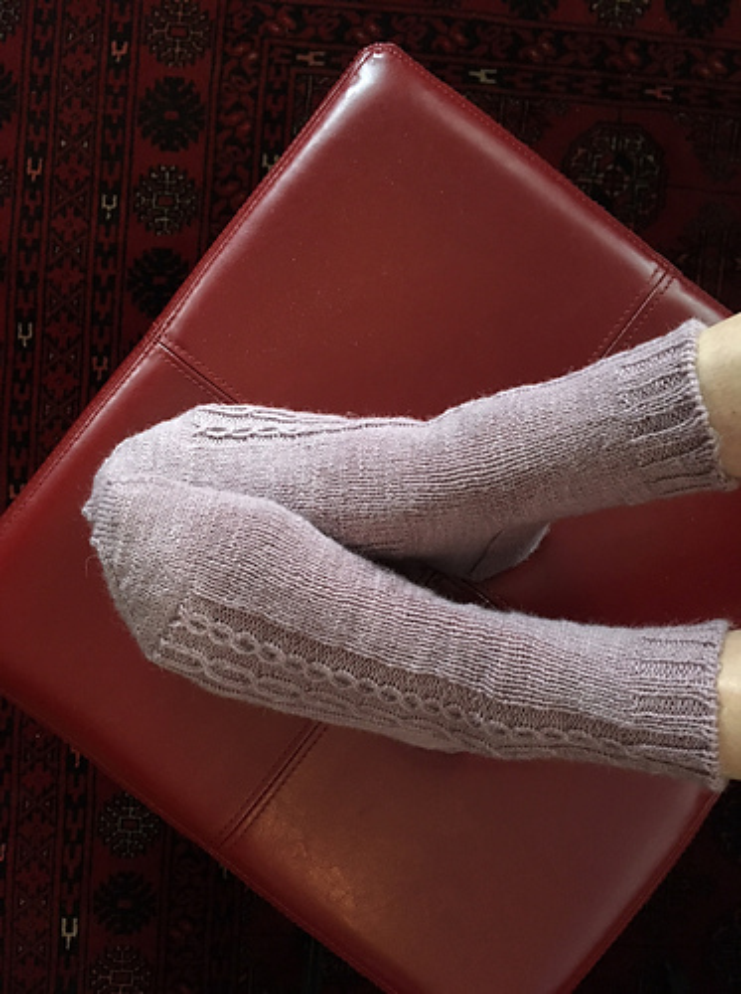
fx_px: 831
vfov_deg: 61.8
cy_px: 497
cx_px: 370
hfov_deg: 48.1
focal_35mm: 29
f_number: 2.2
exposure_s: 1/20
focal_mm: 4.15
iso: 200
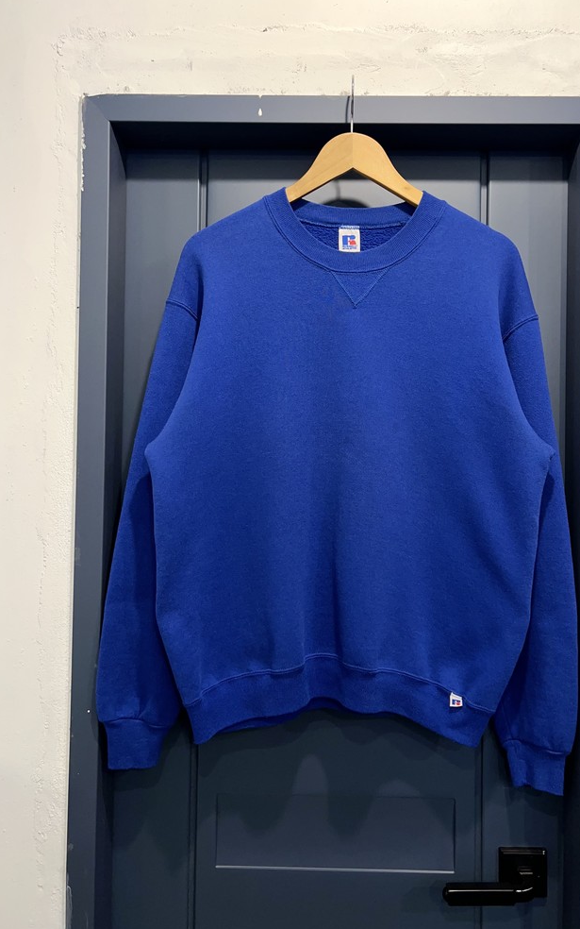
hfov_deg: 44.4
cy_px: 461
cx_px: 329
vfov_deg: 66.5
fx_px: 708
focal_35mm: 28
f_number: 1.5
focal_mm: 5.7
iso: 80
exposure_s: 1/120
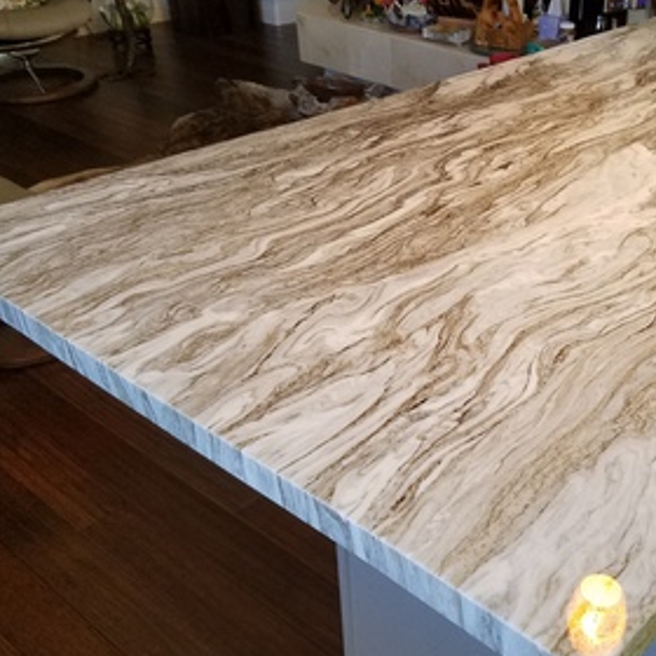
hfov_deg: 39.7
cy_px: 350
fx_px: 879
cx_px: 499
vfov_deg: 40.9
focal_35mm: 41
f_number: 1.7
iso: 160
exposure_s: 1/40
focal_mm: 4.2
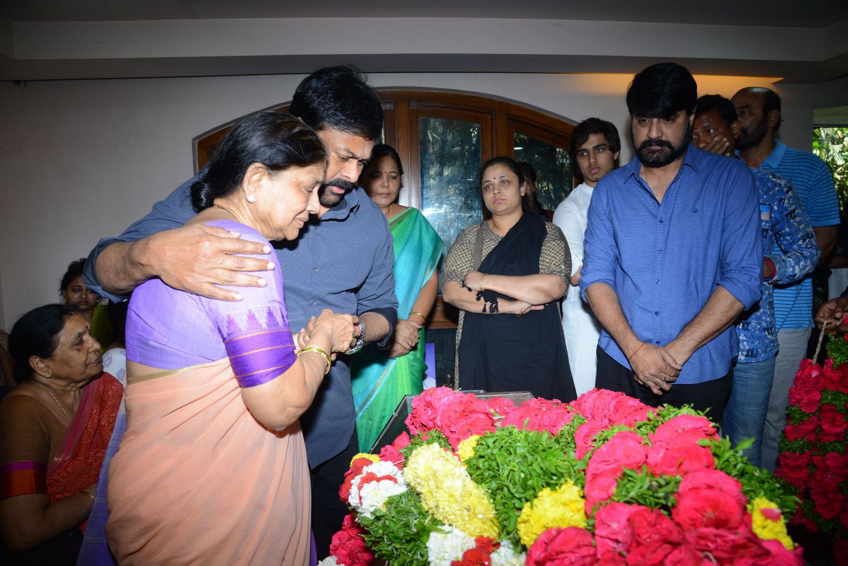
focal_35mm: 24
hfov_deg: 73.7
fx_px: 566
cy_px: 283
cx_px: 424
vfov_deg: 53.2
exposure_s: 1/125
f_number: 5
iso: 250
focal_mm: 24
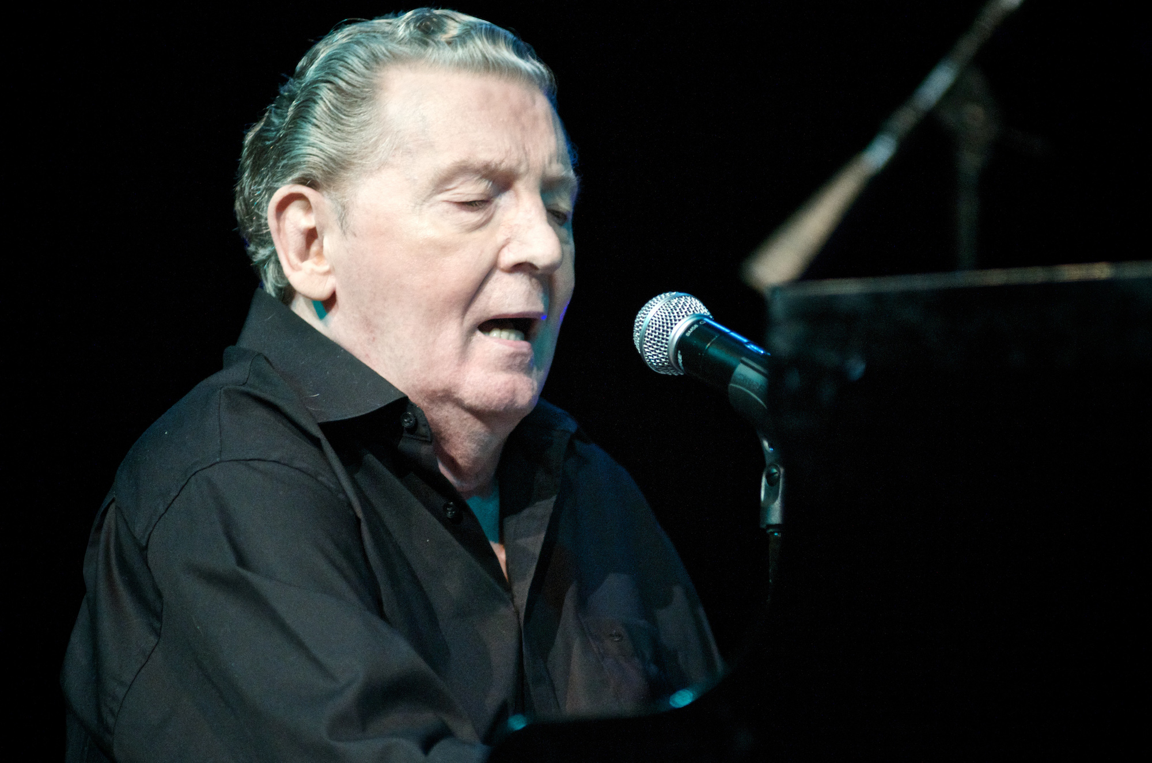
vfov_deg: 4.6
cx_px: 576
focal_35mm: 300
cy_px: 382
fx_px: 9581
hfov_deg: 6.9
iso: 3200
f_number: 2.8
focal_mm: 200
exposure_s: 1/200
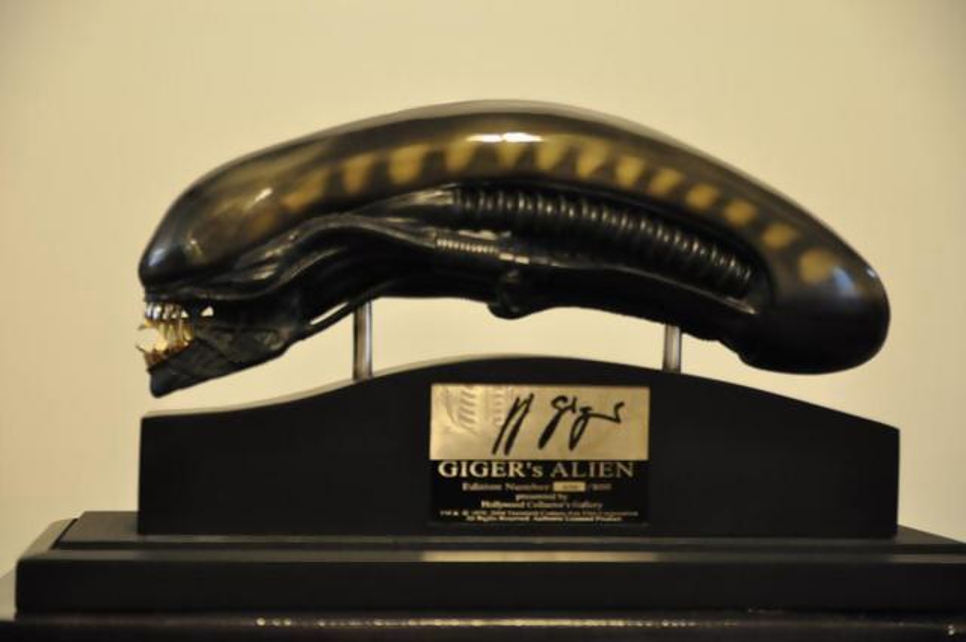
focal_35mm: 75
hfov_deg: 27.0
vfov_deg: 18.1
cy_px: 321
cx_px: 483
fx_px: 2010
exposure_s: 1/30
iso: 900
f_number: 2.8
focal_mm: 50
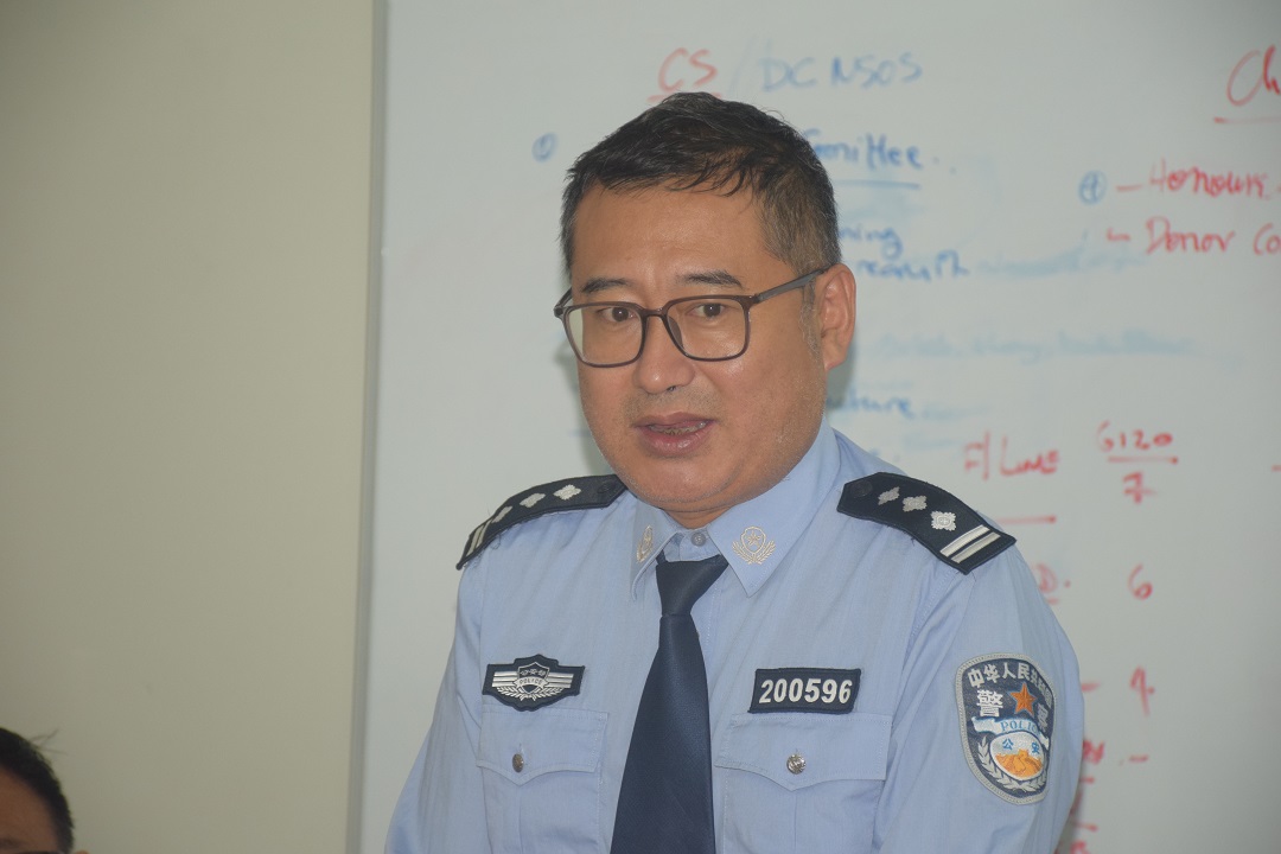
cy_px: 427
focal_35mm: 150
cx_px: 640
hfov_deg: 13.7
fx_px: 5337
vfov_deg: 9.1
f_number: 5.6
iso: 1100
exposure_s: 1/60
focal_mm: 100
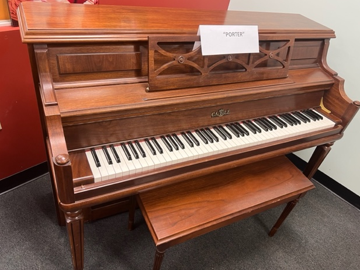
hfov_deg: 65.3
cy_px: 134
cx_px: 186
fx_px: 281
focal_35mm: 27
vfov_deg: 51.4
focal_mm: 5.7
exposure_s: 1/60
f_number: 1.5
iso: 125
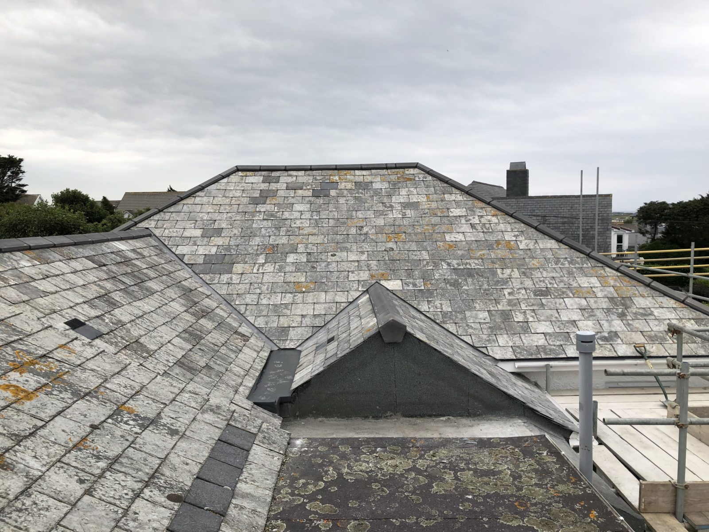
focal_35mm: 28
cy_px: 266
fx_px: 573
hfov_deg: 63.4
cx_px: 354
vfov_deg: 49.7
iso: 20
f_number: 1.8
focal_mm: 3.99
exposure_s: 1/1919
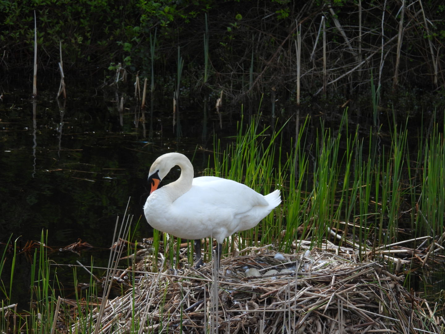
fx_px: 2571
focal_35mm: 200
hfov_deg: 9.9
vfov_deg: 7.4
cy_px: 167
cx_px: 222
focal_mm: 35.7
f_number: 4.5
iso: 100
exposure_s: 1/250
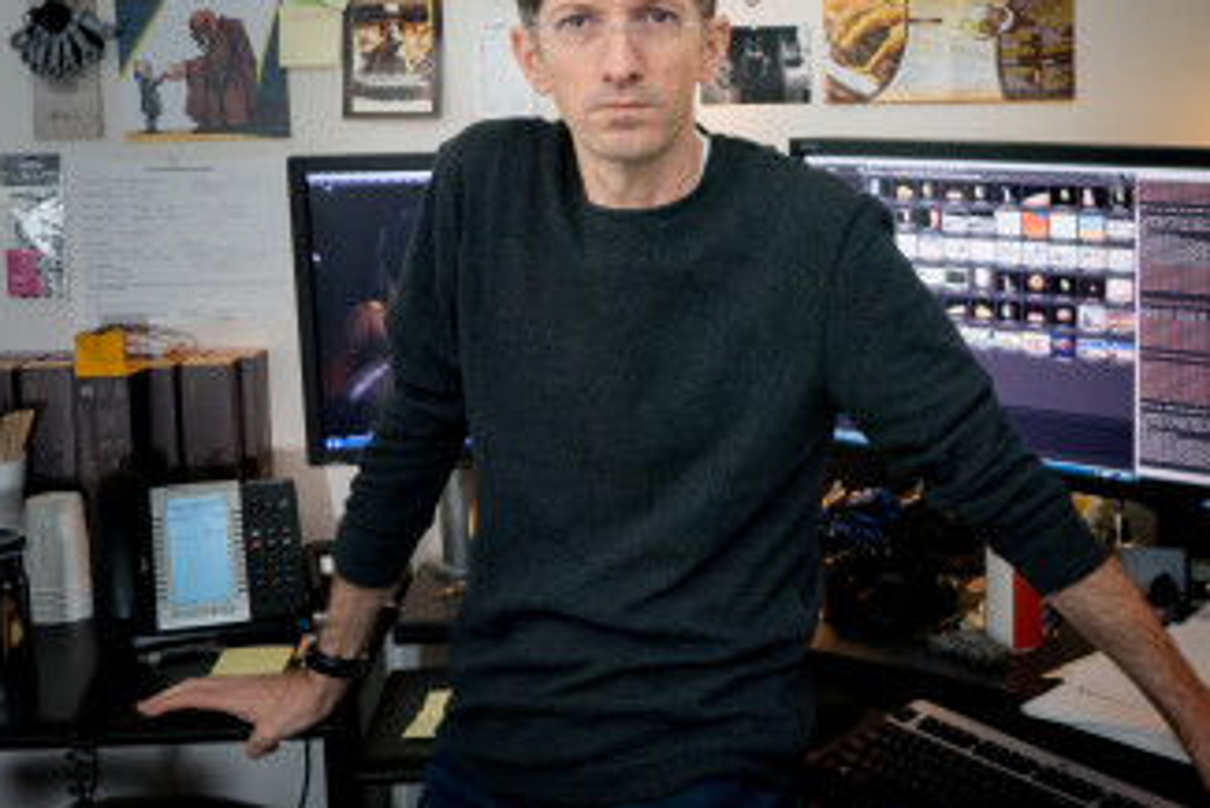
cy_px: 287
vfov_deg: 23.7
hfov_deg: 34.2
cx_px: 920
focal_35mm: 57
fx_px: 1917
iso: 200
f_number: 1.7
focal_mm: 7.3
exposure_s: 1/100
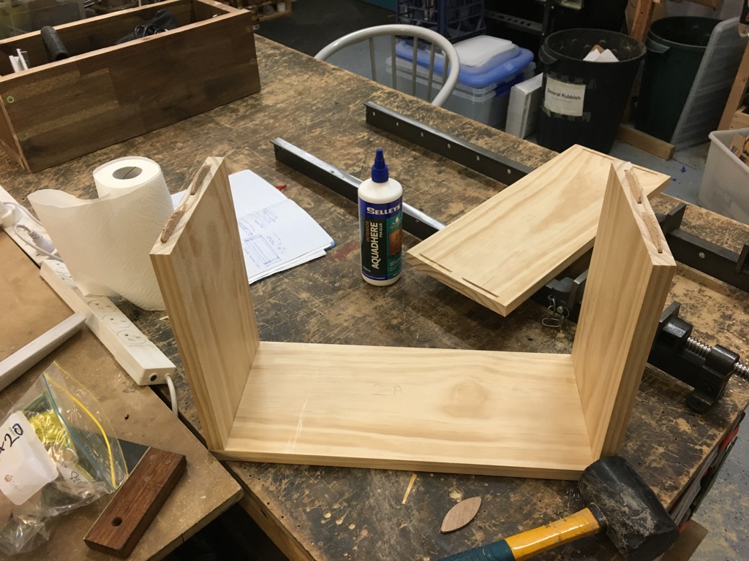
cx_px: 374
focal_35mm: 29
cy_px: 280
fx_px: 627
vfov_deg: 48.2
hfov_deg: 61.7
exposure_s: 1/33
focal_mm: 4.15
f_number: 2.2
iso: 125
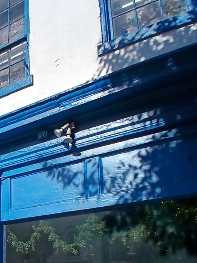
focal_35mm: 41
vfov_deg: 41.0
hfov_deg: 30.1
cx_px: -39
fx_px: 311
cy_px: 252
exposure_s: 1/2494
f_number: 2.2
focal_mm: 1.4
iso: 50
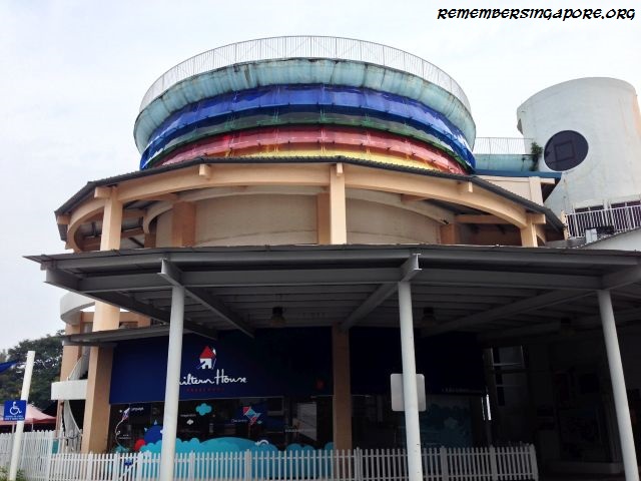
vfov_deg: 42.9
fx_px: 611
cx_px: 320
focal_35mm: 33
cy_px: 240
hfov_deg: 55.4
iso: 50
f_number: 2.4
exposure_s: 1/919
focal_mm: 4.12
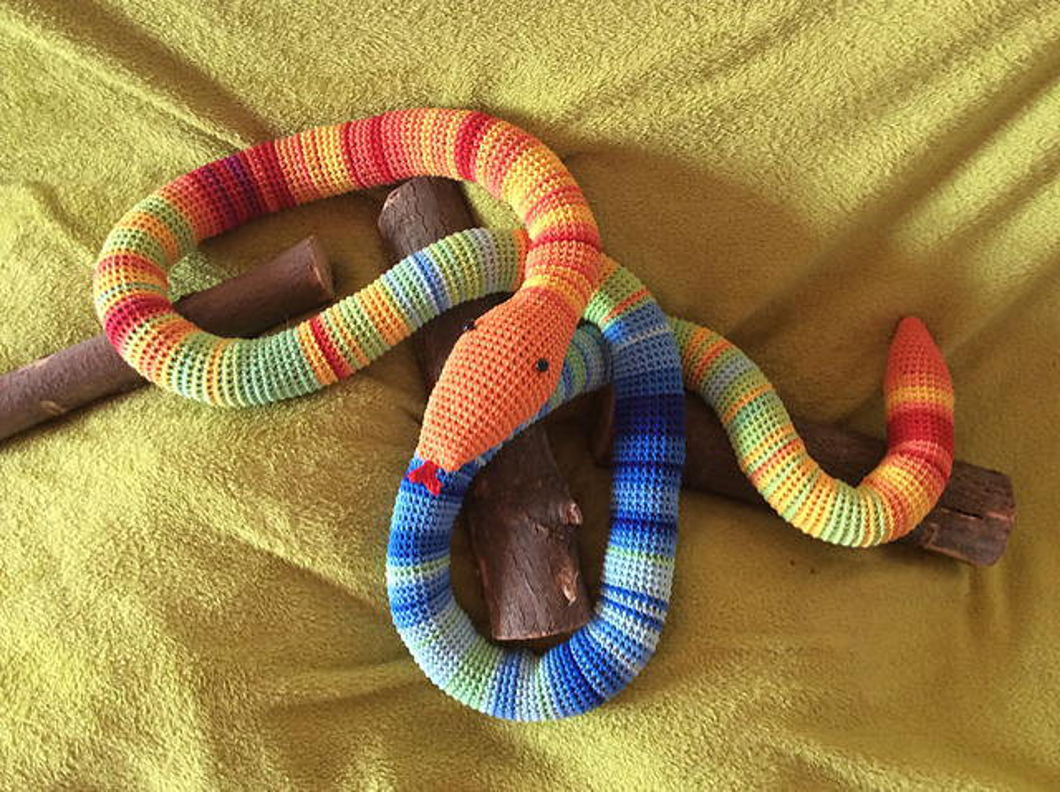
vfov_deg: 44.1
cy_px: 396
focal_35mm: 32
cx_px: 530
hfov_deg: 56.9
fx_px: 978
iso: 80
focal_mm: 3.3
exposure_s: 1/25
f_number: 2.4
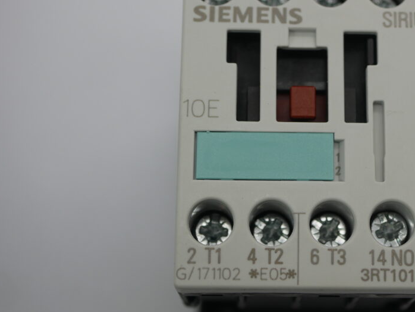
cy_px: 105
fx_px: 1055
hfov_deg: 22.1
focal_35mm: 88
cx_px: 297
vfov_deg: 16.8
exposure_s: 1/250
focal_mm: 30
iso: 200
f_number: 4
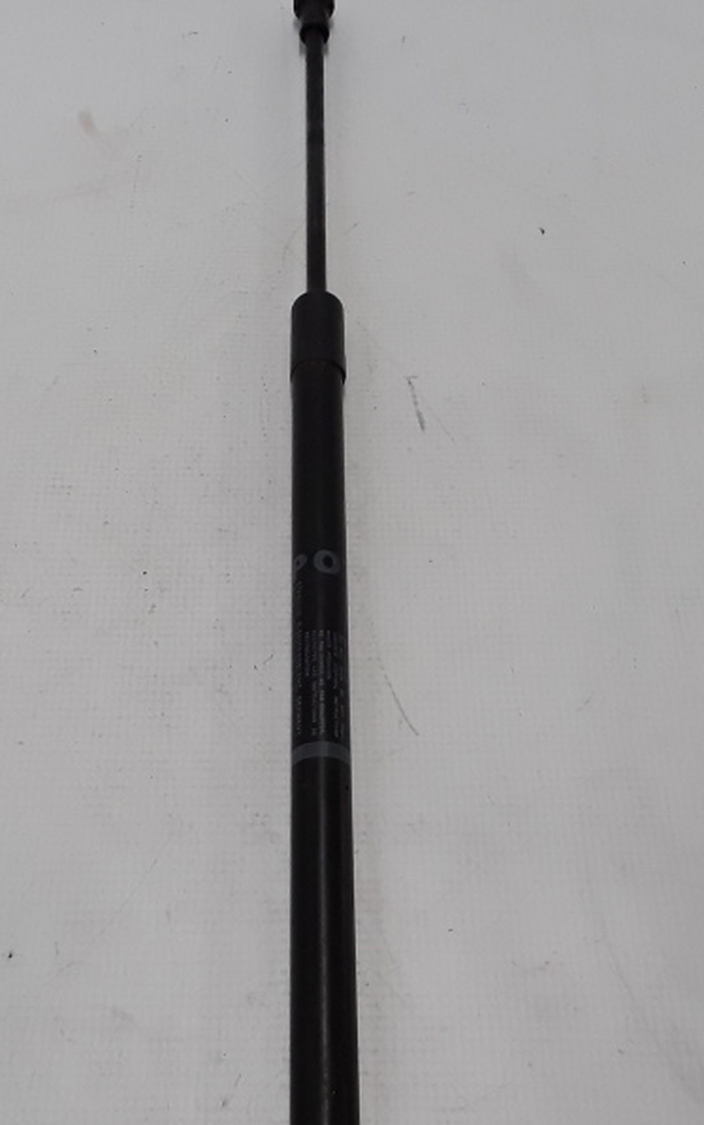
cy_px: 660
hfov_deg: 26.3
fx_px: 1503
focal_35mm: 49
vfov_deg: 40.9
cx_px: 324
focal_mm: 2.91
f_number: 1.9
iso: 64
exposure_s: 1/100
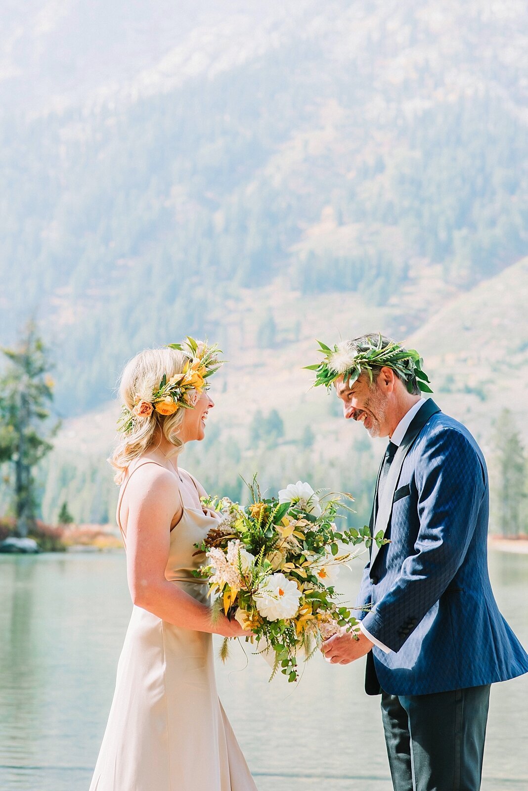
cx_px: 264
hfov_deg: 16.1
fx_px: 1868
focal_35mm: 85
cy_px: 396
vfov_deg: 23.9
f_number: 5.6
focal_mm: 85
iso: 160
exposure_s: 1/400
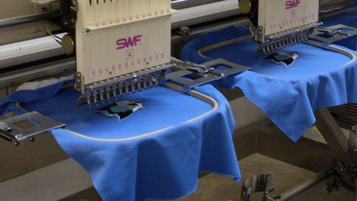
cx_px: 260
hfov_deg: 27.9
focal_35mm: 75
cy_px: -11
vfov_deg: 15.7
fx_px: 710
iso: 200
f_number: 3
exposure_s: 1/8
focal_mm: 6.3
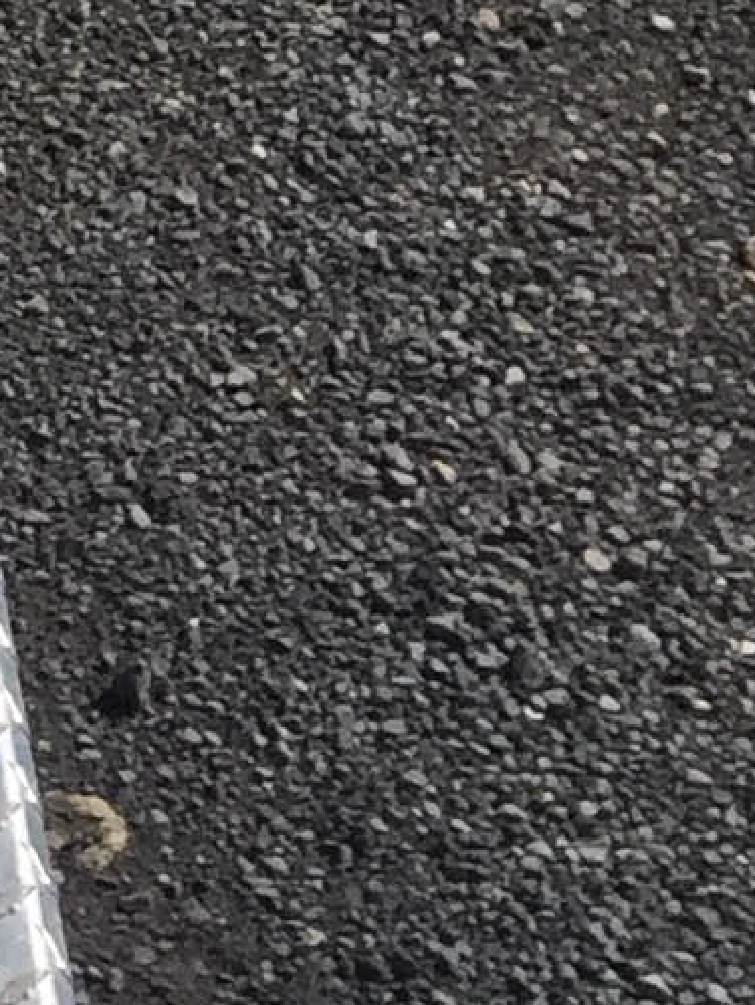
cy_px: -1941
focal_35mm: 190
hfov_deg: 7.1
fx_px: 5521
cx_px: -1334
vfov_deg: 8.7
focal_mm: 4.15
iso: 32
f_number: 2.2
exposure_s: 1/5650
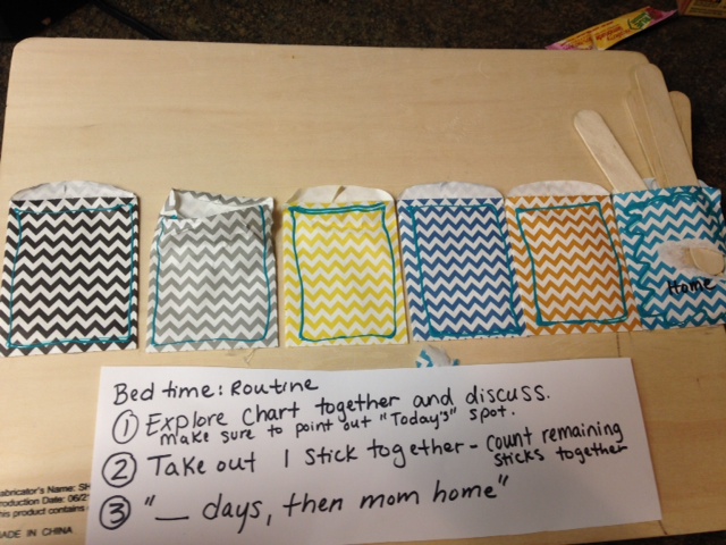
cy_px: 272
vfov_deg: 42.9
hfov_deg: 55.4
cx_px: 363
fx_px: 692
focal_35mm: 33
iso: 64
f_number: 2.4
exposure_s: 1/20
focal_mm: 4.12
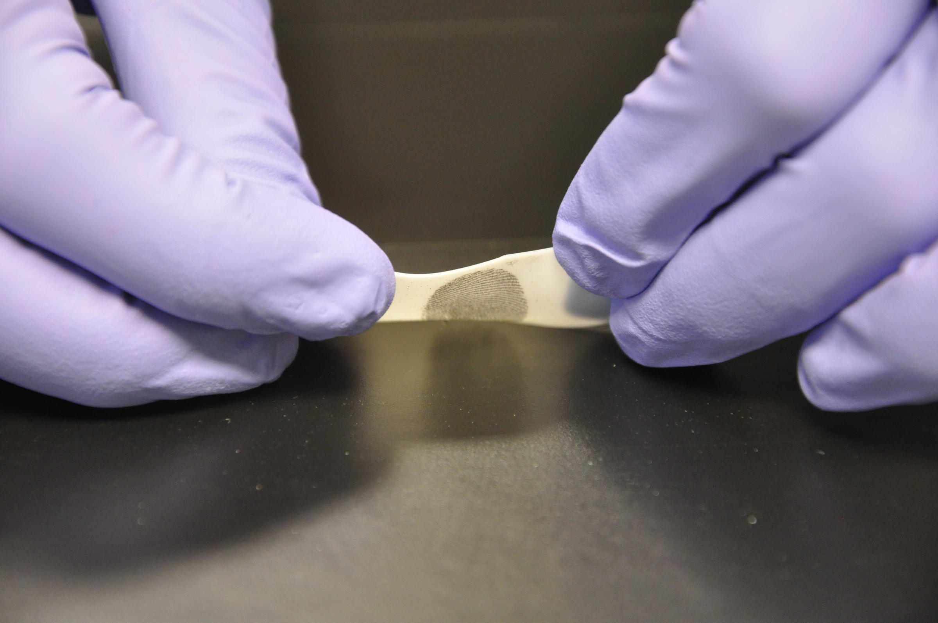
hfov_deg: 13.1
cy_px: 312
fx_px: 4099
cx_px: 469
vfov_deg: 8.7
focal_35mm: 158
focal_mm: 105
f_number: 5.6
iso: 1600
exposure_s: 1/20
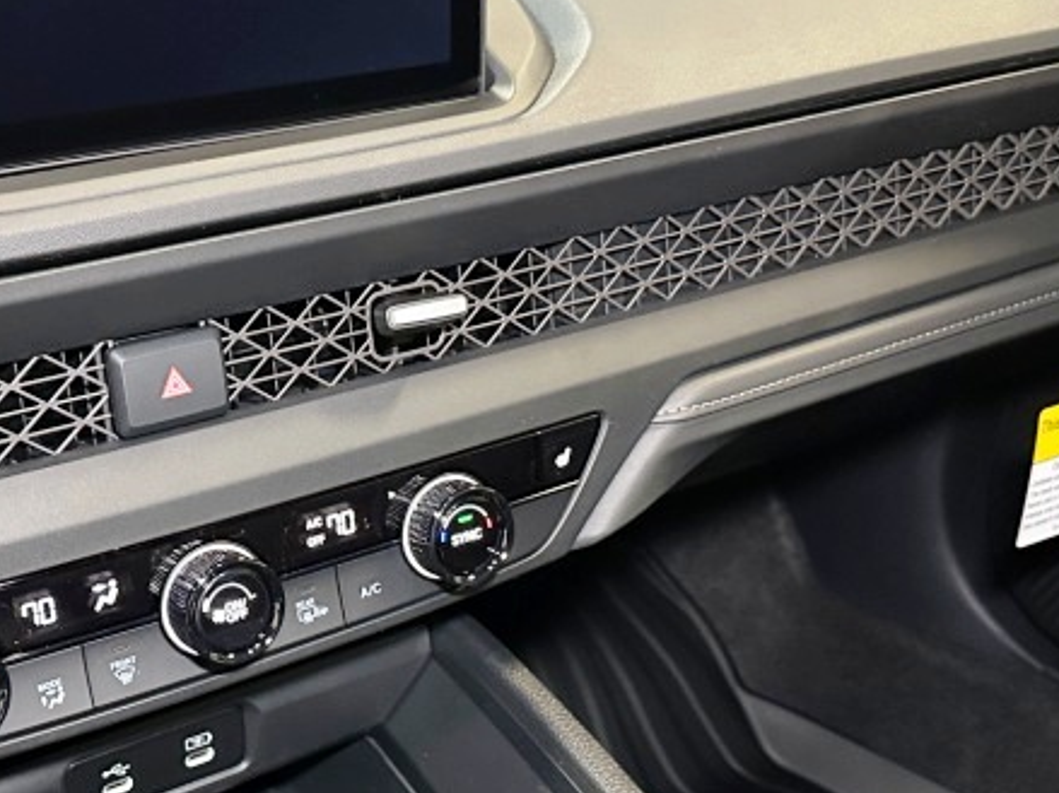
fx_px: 1713
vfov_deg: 26.0
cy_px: 475
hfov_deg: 34.1
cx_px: 357
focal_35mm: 56
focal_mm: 6.86
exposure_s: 1/30
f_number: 1.78
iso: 800
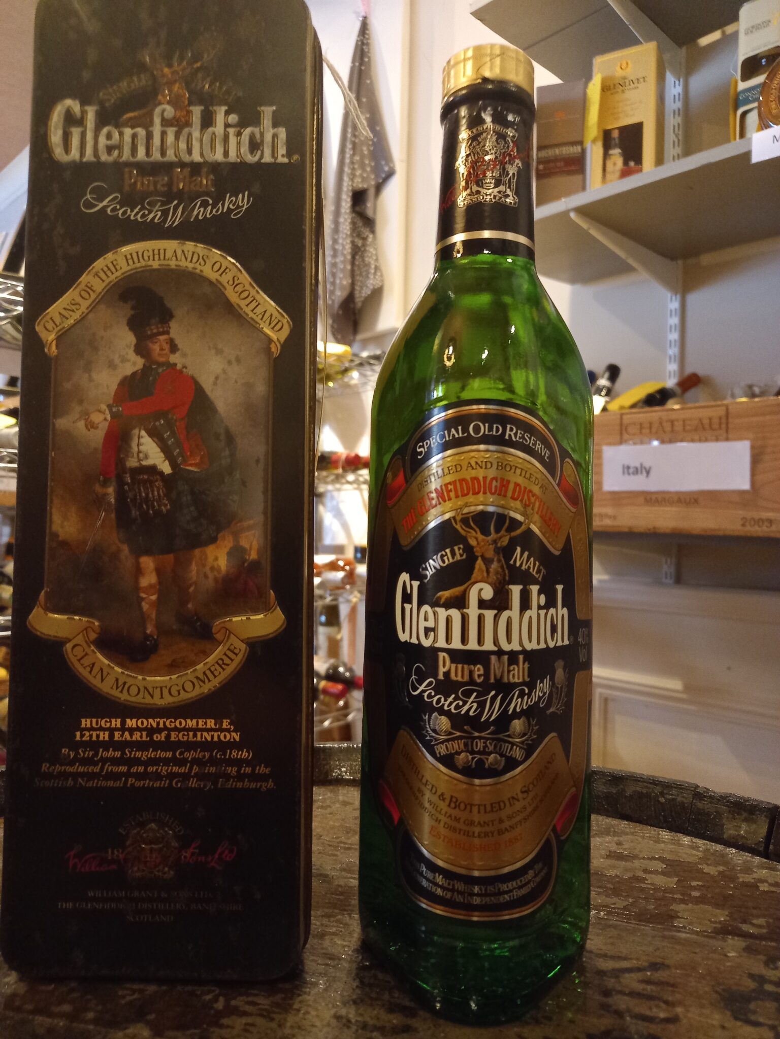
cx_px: 390
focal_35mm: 25
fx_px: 751
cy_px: 520
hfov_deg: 54.9
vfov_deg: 69.4
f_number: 2
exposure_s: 1/15
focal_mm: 4.6
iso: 800
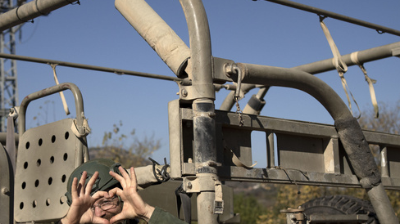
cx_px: 152
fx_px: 816
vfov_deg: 15.5
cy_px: 197
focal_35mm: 77
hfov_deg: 27.4
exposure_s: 1/16000
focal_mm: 35
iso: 400
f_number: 3.2
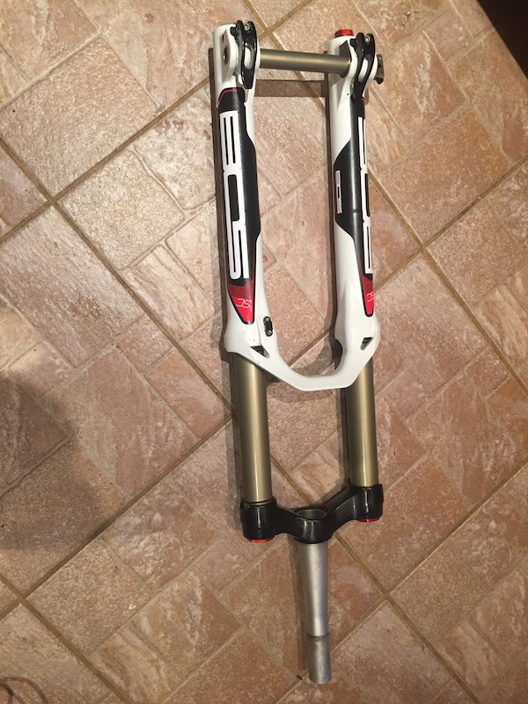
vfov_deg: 61.7
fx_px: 590
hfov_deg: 48.2
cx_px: 264
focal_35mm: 29
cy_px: 352
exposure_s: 1/33
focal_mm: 4.15
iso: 160
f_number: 2.2
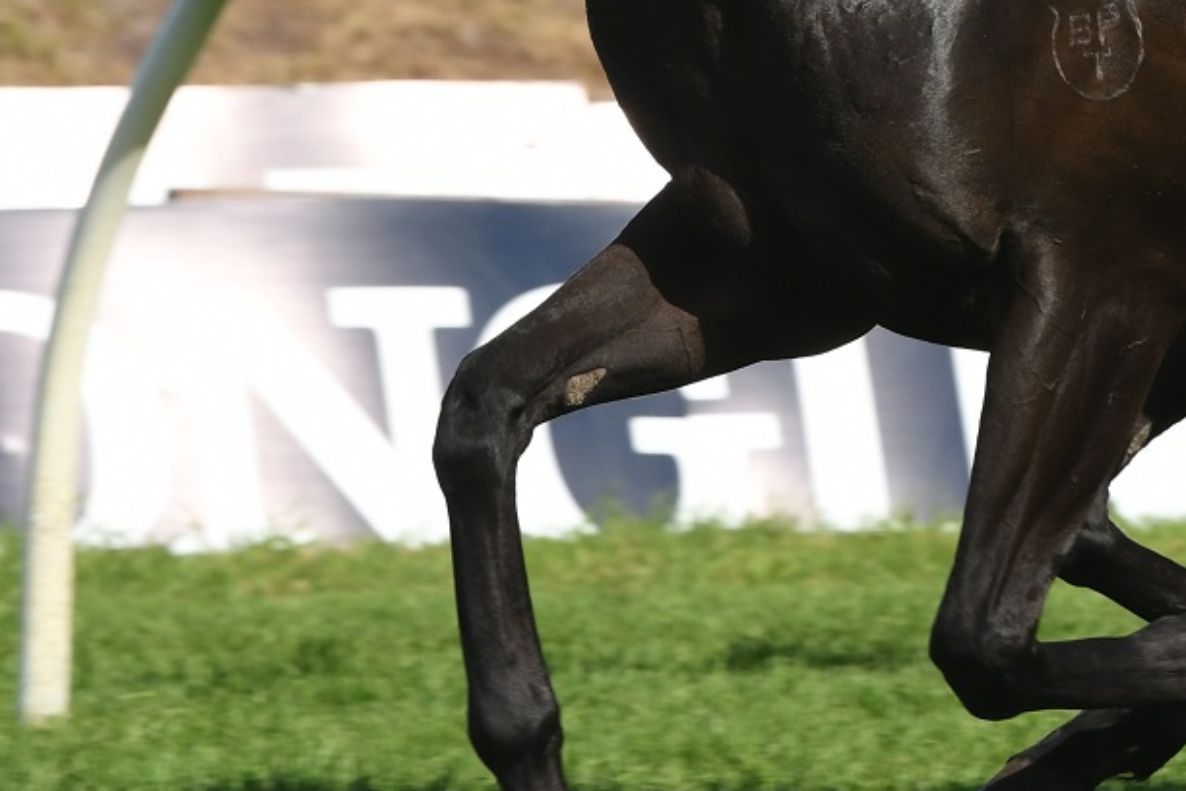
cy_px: -147
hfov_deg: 2.7
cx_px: 1177
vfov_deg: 1.8
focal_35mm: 757
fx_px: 24949
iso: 400
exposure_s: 1/1000
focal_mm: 185
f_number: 7.1
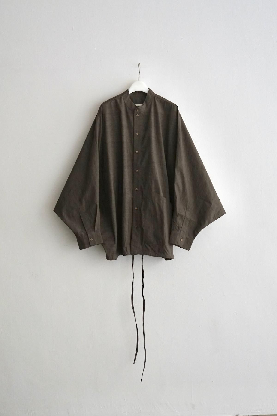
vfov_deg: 43.6
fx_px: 519
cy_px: 208
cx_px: 138
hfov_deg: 29.9
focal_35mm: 45
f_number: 5
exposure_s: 1/80
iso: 2500
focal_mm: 45
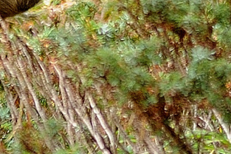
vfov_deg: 0.6
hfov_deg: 0.9
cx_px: -22
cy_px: -122
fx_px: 14948
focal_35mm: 2332
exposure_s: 1/250
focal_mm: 300
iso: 200
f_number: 2.8
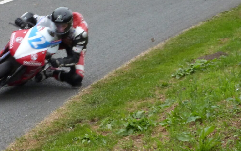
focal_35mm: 176
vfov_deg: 7.5
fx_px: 1156
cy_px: 66
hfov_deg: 11.8
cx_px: 13
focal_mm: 14.8
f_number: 3.4
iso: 320
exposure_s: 1/500
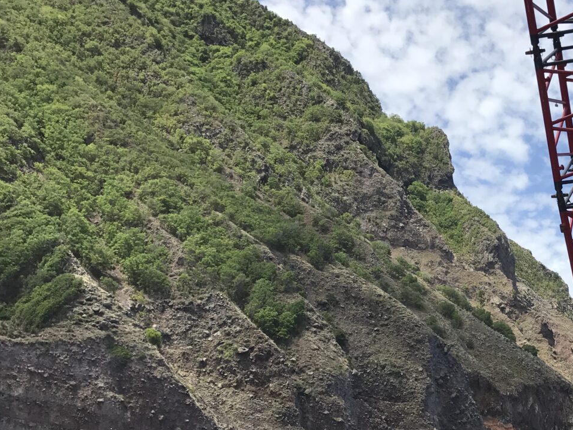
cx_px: 512
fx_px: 927
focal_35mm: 56
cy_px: 320
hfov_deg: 32.7
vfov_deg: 25.8
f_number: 1.8
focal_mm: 3.99
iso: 20
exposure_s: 1/2519
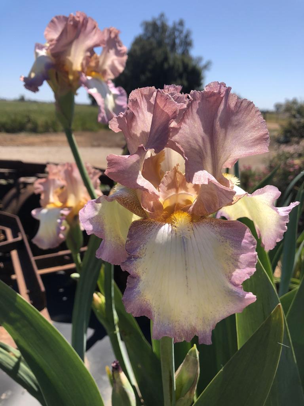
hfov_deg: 49.7
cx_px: 152
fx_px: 328
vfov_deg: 63.4
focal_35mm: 28
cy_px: 203
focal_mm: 3.99
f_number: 1.8
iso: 20
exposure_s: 1/1715
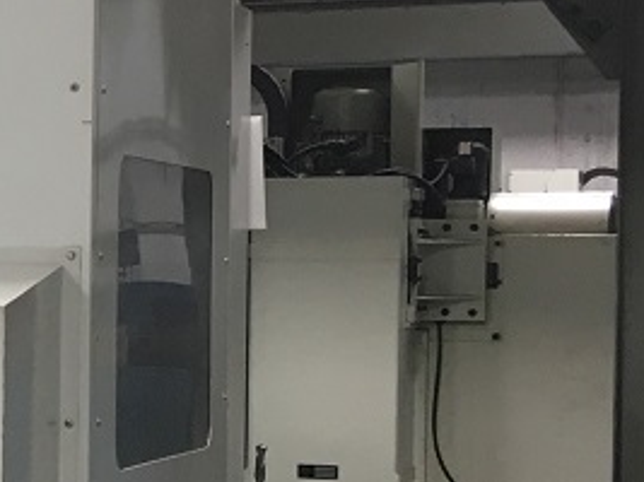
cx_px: -617
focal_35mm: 136
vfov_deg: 10.9
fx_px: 2529
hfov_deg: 12.8
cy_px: 318
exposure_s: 1/30
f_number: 2.2
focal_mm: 4.15
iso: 80
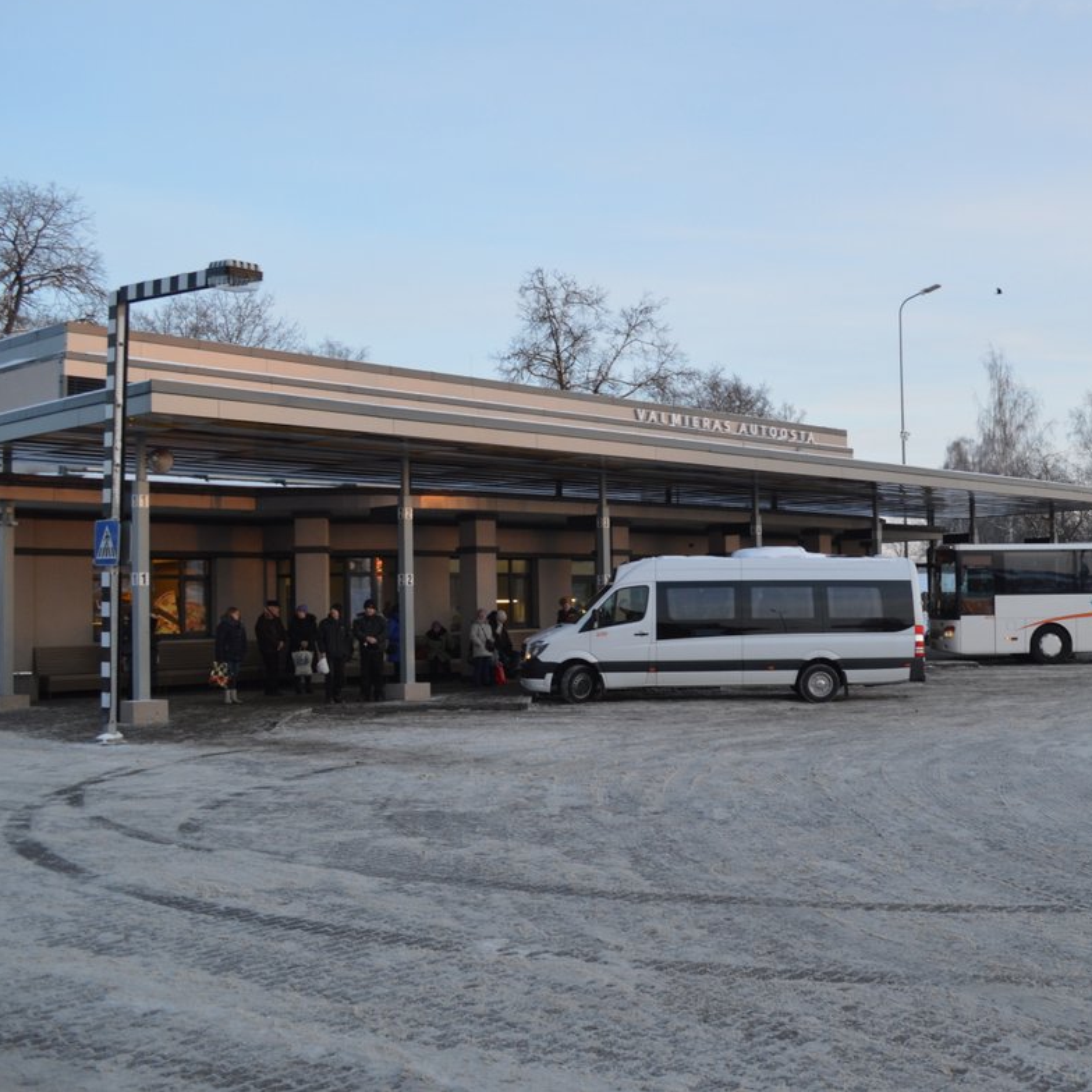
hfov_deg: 41.7
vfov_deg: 42.8
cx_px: 809
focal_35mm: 39
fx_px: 1392
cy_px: 538
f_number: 5.6
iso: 360
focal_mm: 20
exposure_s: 1/125
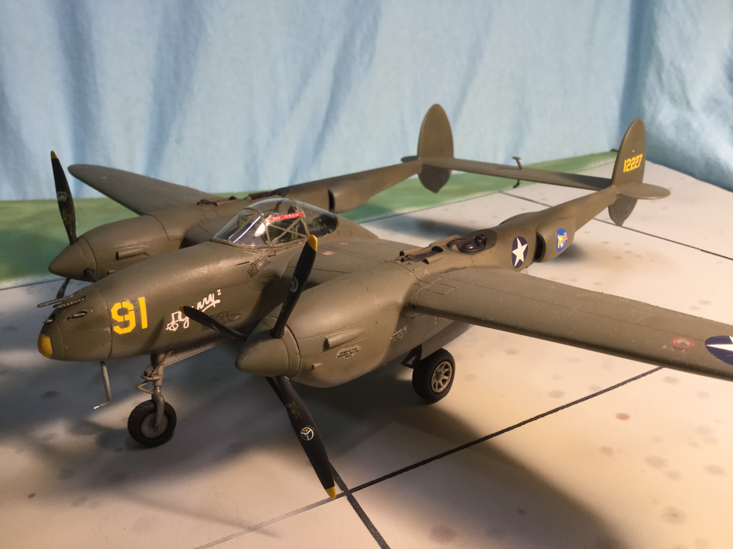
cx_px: 366
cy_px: 274
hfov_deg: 58.4
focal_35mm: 31
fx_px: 656
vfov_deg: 45.4
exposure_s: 1/30
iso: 50
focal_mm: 3.3
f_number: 2.4
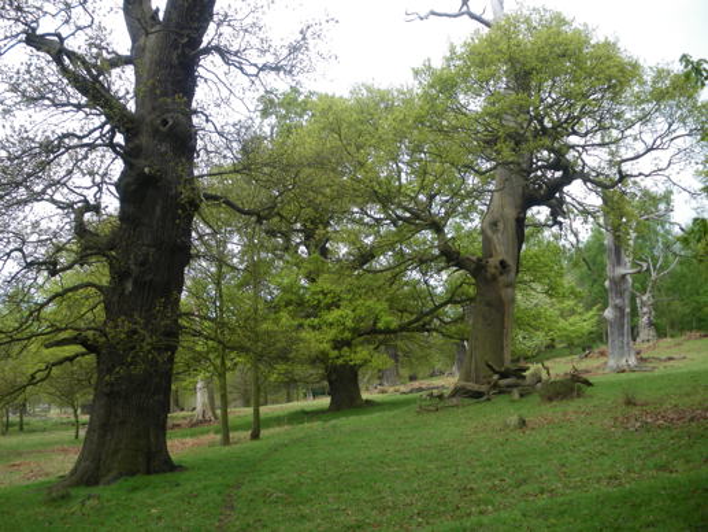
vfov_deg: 39.7
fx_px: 736
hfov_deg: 51.3
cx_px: 354
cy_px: 266
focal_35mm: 36
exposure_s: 1/200
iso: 64
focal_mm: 6.3
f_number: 3.5
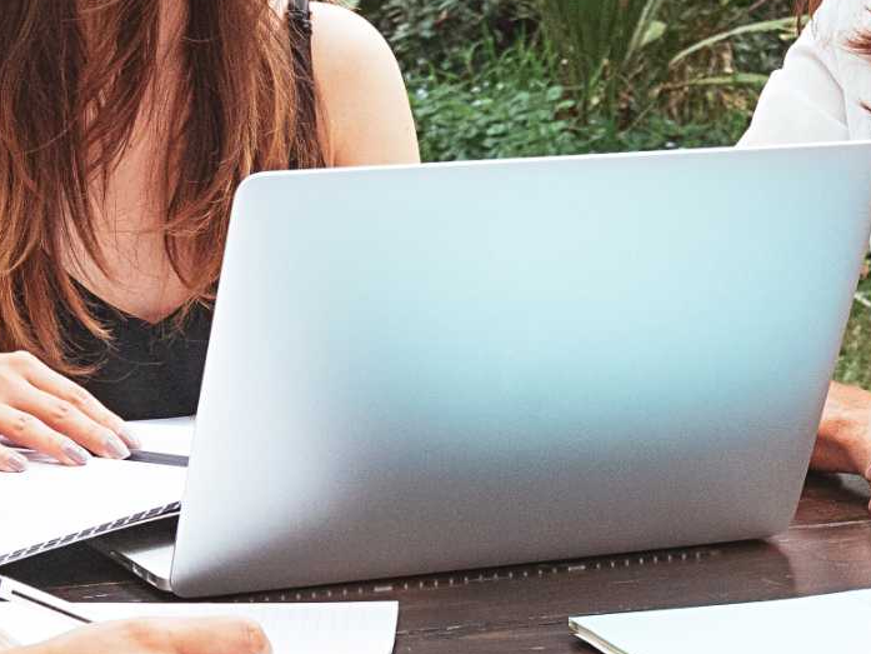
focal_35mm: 147
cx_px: 549
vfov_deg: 10.1
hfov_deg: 13.4
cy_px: 281
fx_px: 3699
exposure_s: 1/250
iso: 1000
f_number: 5.6
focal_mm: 25
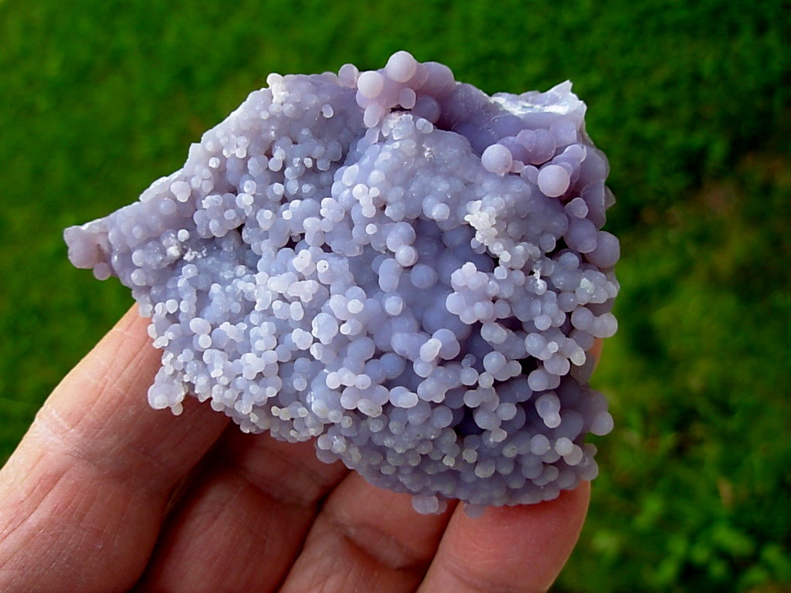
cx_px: 396
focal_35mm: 38
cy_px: 296
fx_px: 868
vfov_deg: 37.7
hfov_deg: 49.0
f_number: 2.9
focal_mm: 6.3
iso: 50
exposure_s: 1/313
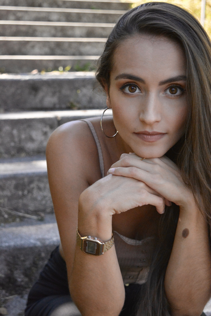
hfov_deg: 21.6
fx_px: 554
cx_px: 106
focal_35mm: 63
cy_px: 158
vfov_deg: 31.9
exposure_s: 1/1600
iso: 3600
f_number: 5.6
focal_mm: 42
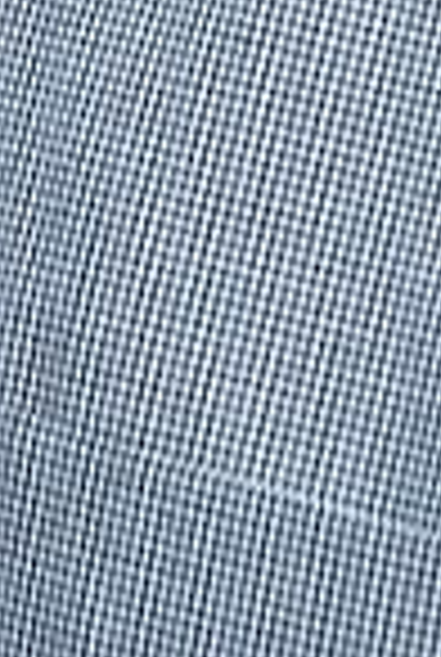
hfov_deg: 1.6
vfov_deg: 2.4
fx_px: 15526
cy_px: -1901
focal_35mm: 849
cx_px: 176
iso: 200
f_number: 9
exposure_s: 1/125
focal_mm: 72
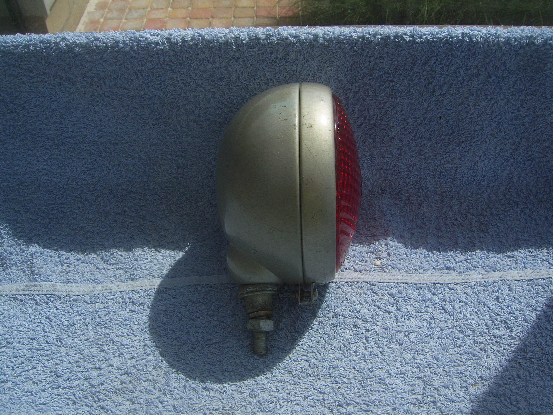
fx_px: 607
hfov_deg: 49.0
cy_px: 208
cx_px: 276
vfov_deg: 37.7
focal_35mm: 38
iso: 50
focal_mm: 7.8
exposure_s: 1/500
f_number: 6.4
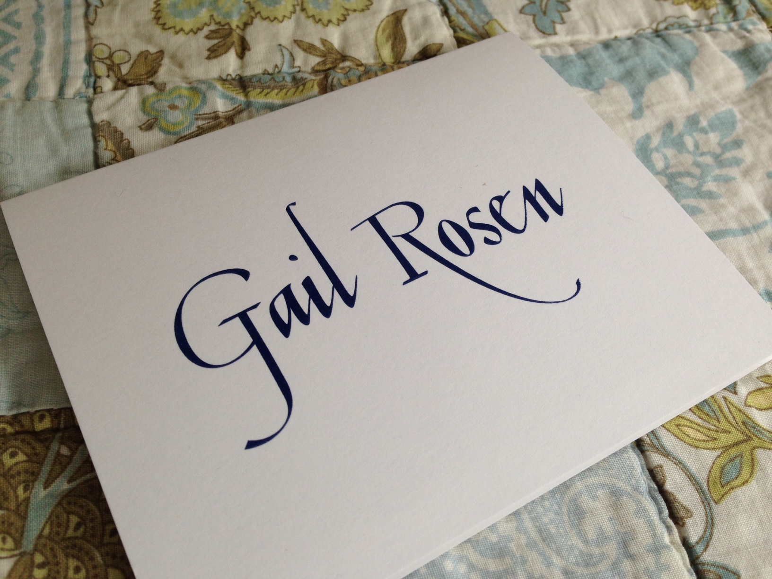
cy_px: 290
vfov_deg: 42.9
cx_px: 386
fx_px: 736
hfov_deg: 55.4
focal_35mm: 33
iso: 50
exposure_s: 1/40
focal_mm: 4.12
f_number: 2.4
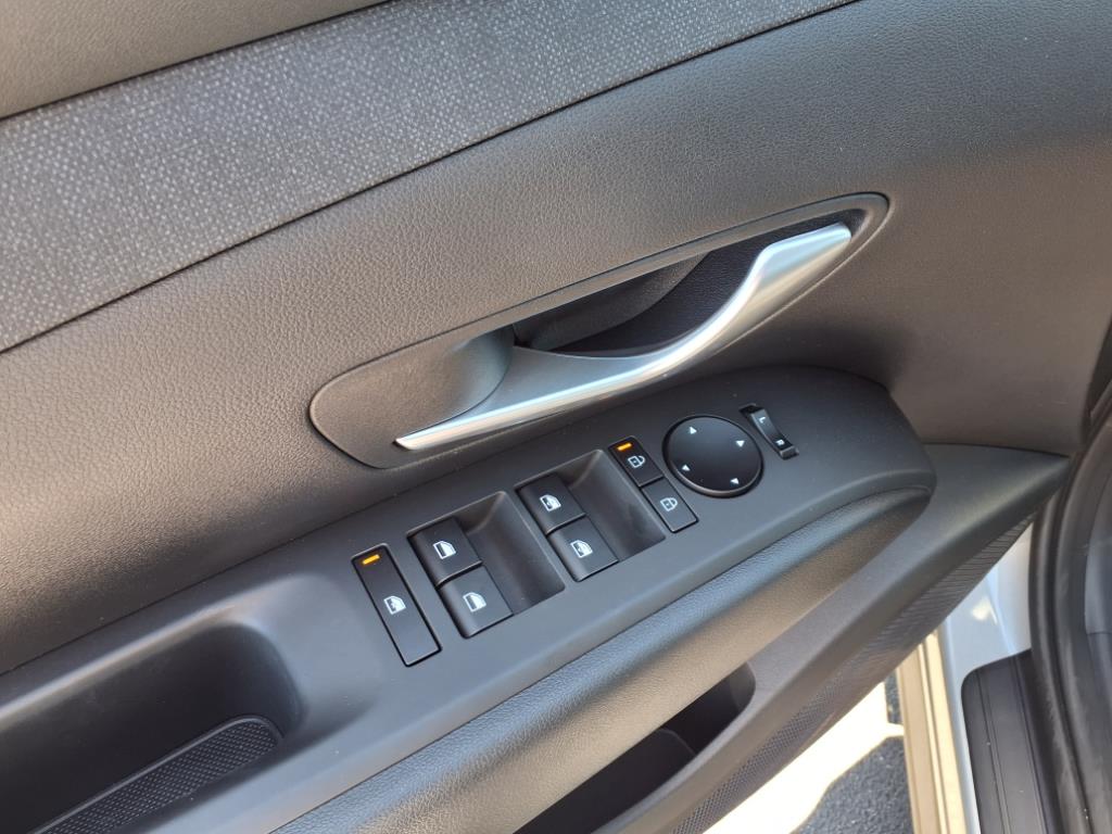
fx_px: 867
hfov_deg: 65.3
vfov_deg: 51.4
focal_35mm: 27
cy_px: 417
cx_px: 556
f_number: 1.9
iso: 40
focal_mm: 3.58
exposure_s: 1/60.2
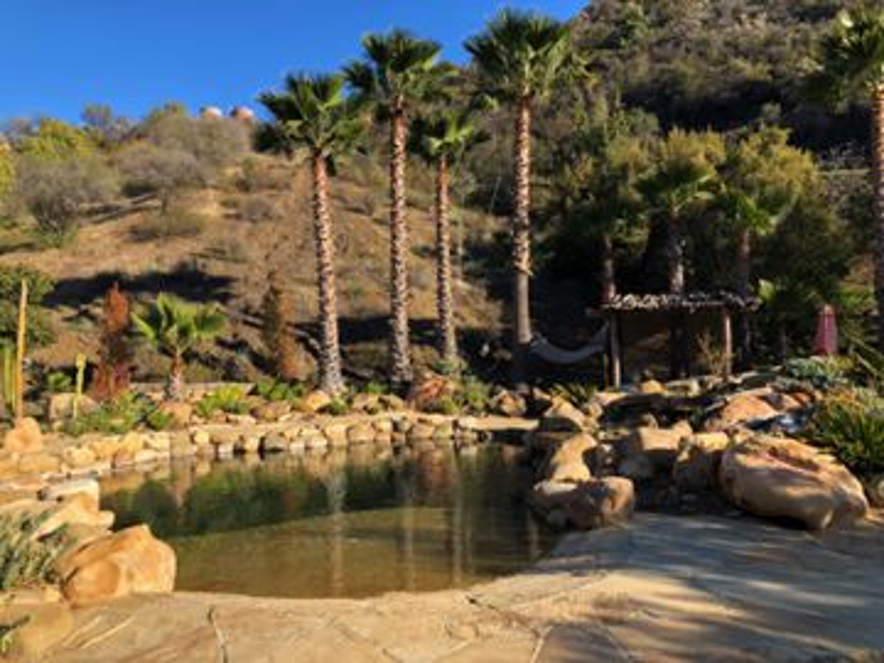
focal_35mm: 28
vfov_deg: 49.7
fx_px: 715
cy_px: 332
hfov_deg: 63.4
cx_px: 442
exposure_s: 1/706
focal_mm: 3.99
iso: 20
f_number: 1.8
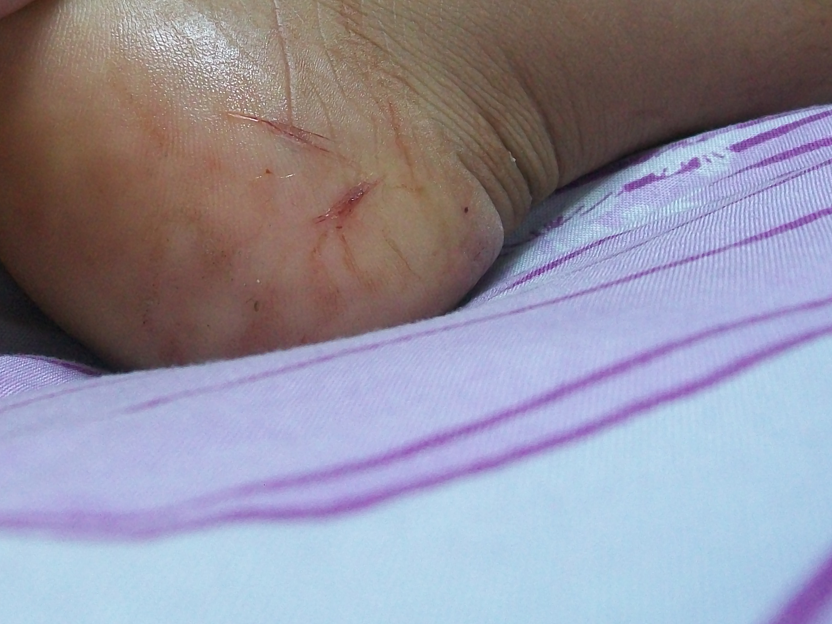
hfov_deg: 32.9
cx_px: 266
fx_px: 1394
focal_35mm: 58
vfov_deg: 25.0
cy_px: 163
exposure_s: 1/25
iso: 160
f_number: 2.7
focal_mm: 6
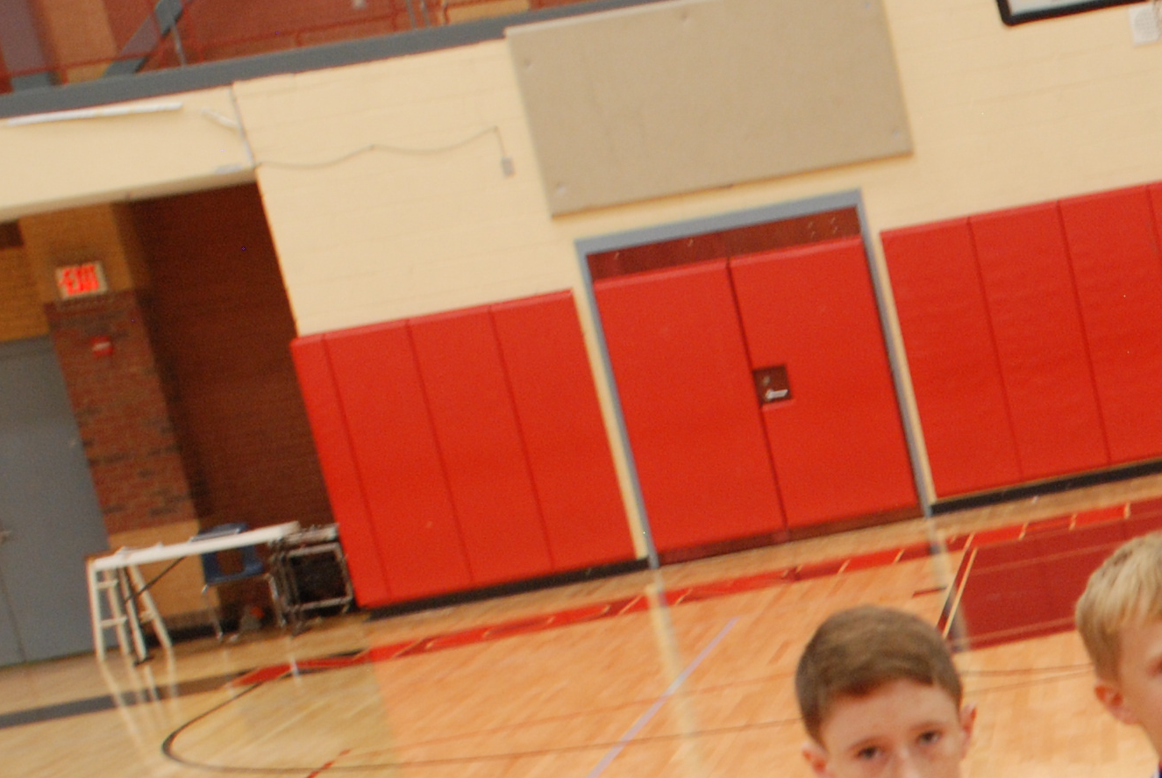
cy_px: 970
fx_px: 3684
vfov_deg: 11.8
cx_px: 1547
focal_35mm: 114
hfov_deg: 16.8
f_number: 4
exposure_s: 1/25
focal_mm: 26
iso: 400
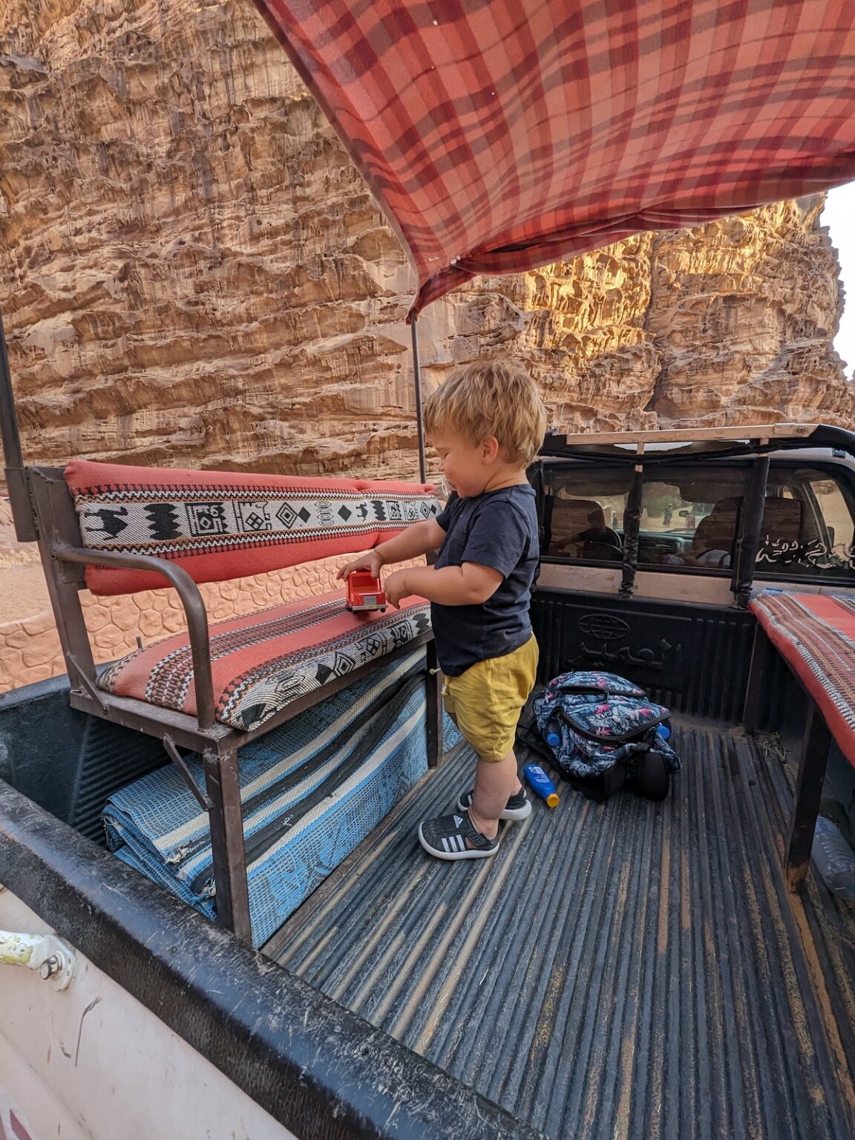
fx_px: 428
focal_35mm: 13
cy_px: 570
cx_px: 428
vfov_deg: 106.2
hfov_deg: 89.9
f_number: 2.2
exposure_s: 1/193
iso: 51
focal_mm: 1.95
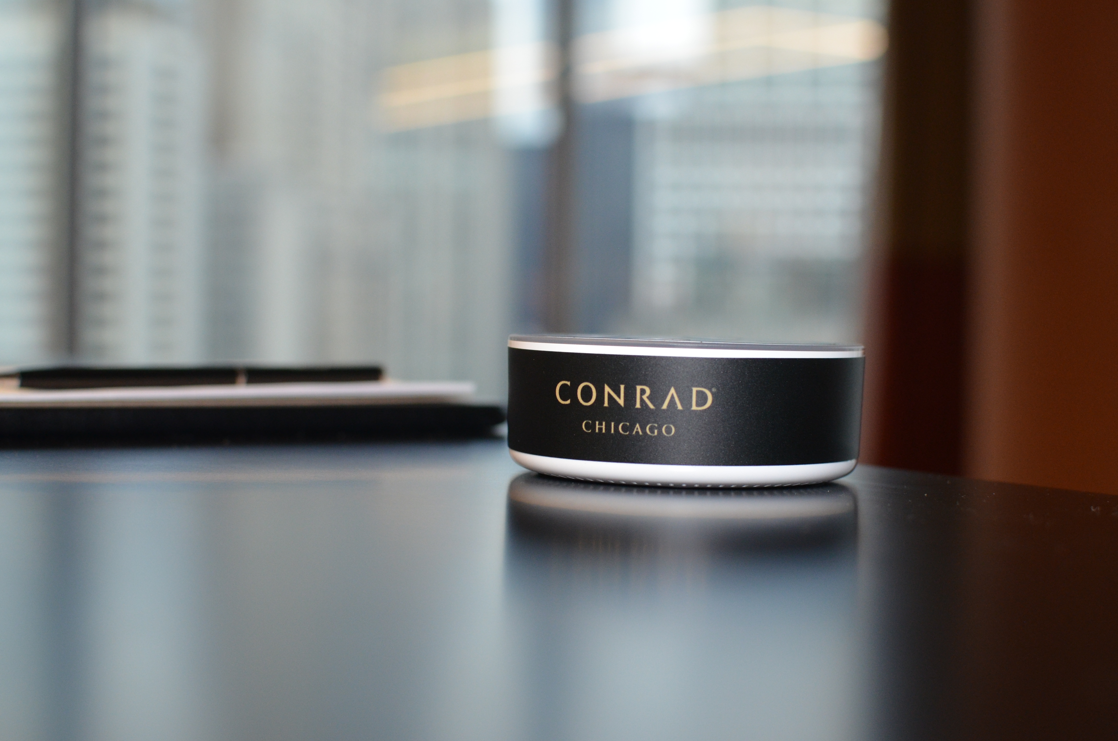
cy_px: 387
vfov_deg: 22.7
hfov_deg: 33.7
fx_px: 1846
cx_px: 575
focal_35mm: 60
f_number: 4
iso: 1000
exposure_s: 1/200
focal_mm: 35
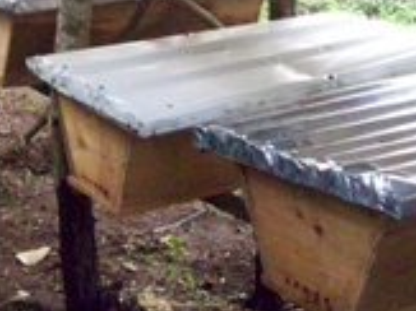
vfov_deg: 16.3
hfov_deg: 22.0
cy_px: -28
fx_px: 1057
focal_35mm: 88
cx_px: 94
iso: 640
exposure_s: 1/50
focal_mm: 5.7
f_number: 2.9
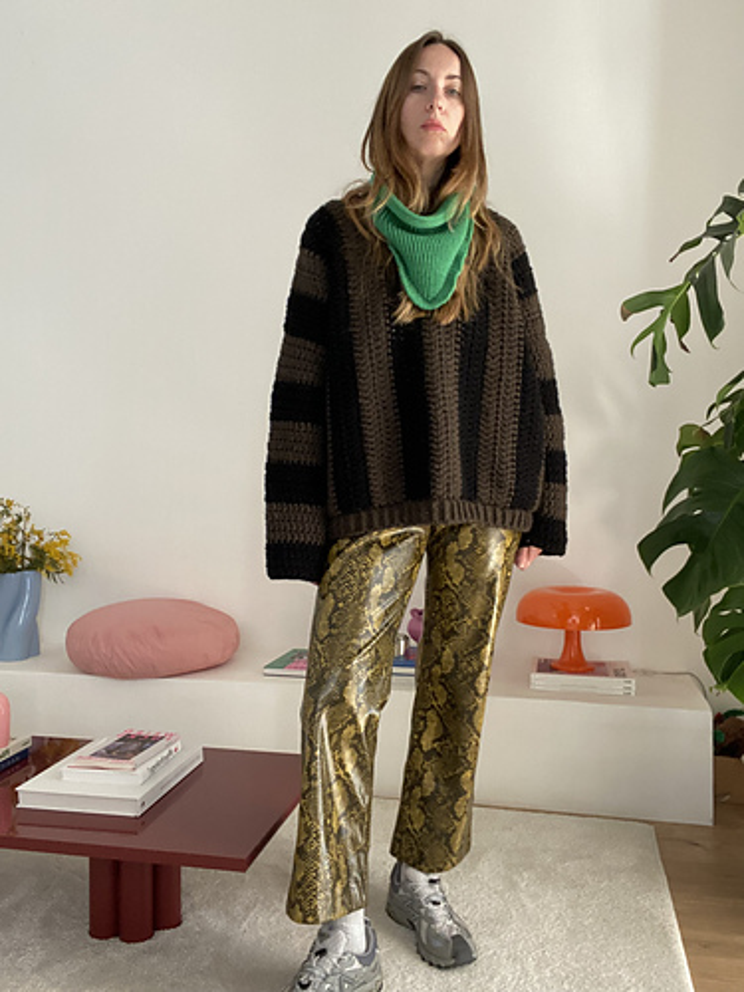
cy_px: 496
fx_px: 860
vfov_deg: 60.0
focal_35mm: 30
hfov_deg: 46.8
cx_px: 372
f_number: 2.2
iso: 400
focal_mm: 2.71
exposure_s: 1/49
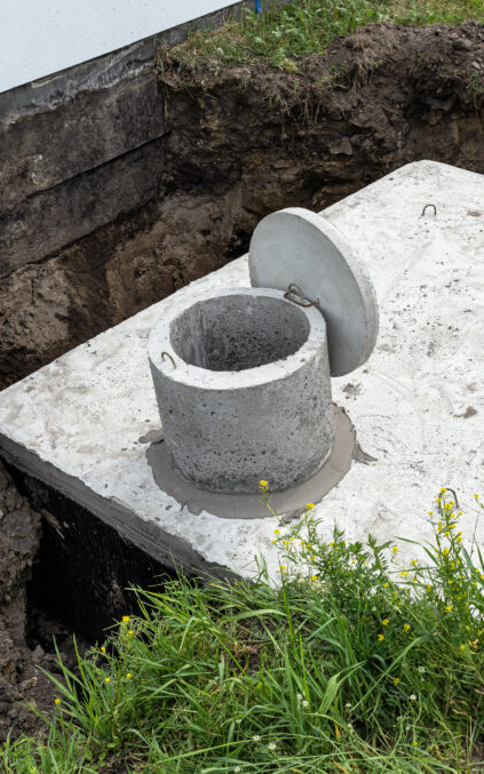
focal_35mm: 54
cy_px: 386
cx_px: 404
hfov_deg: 23.5
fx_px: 1140
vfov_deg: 37.5
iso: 100
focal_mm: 35
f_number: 8
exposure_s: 1/250
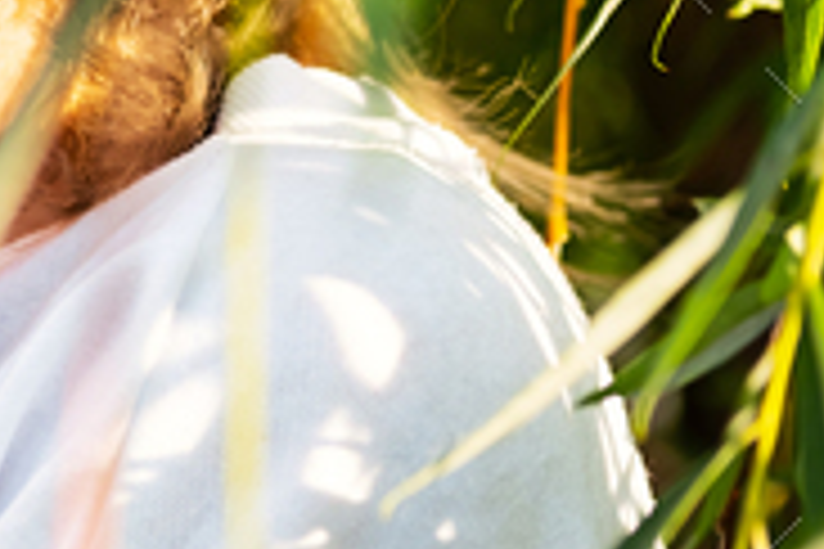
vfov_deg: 5.6
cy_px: -155
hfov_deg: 8.3
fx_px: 5539
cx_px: -365
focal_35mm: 242
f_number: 2.8
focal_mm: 50
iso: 250
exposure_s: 1/500
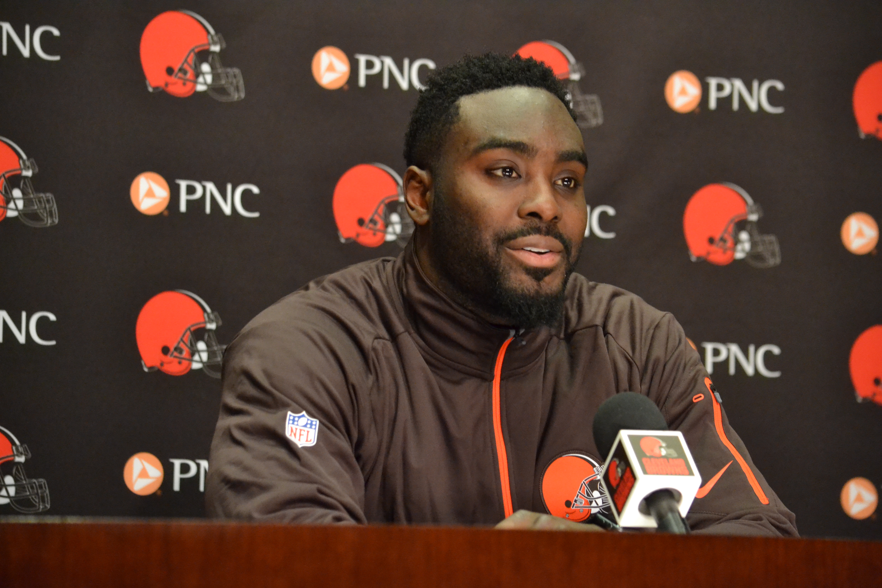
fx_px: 4802
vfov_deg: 7.0
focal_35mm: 196
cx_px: 443
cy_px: 294
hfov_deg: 10.5
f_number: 4.8
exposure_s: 1/125
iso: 3200
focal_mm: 130
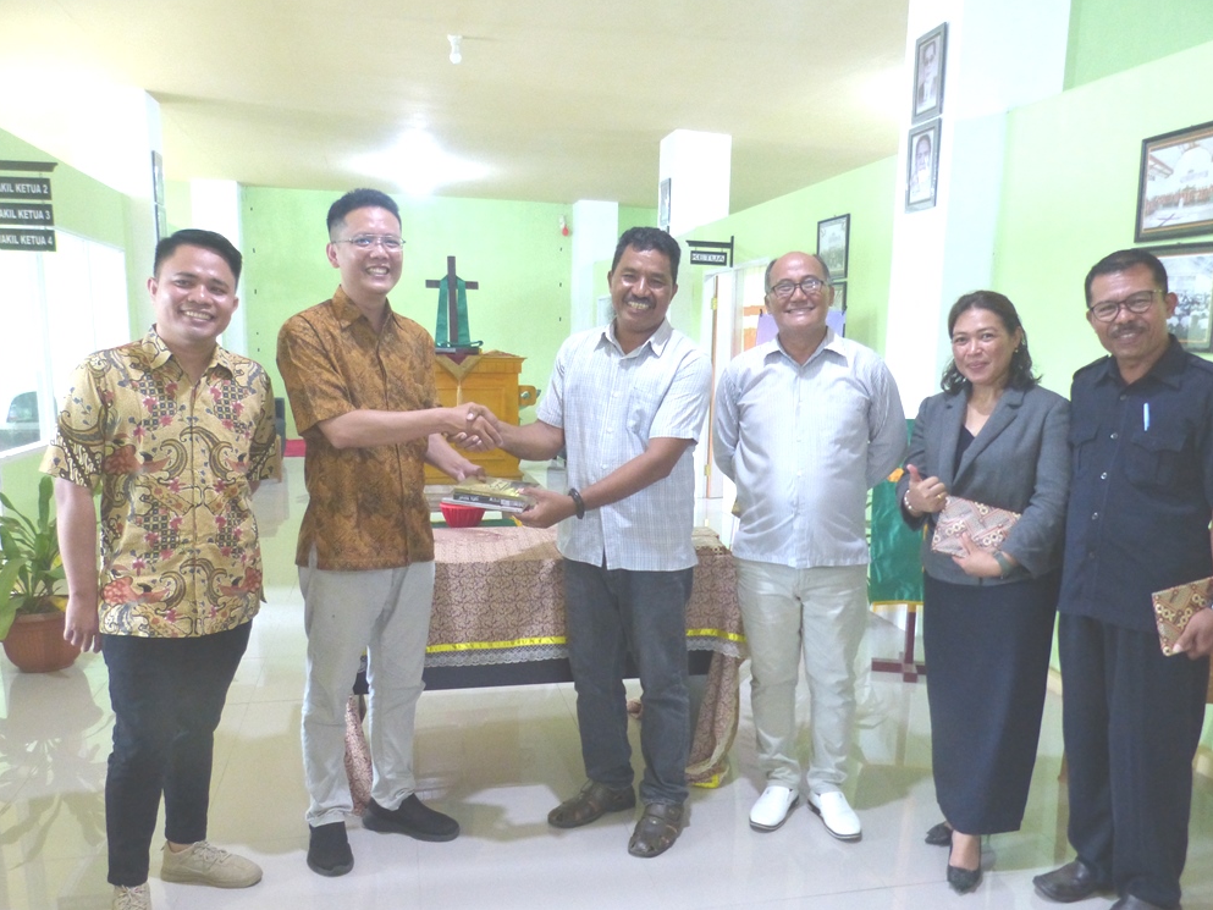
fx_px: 1016
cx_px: 632
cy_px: 495
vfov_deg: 48.2
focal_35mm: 29
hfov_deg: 61.6
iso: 400
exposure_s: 1/15
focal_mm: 4.5
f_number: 2.8
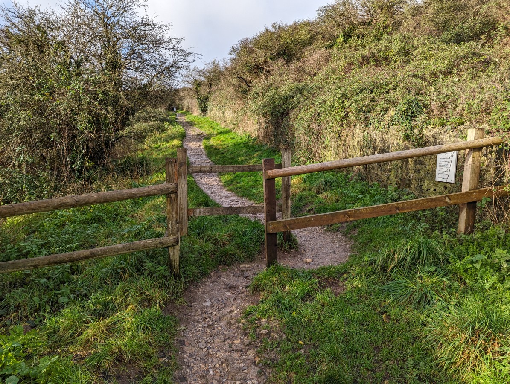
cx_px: 255
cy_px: 192
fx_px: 354
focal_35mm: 24
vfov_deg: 56.9
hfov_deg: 71.5
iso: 47
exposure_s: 1/1099
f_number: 1.85
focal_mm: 6.81
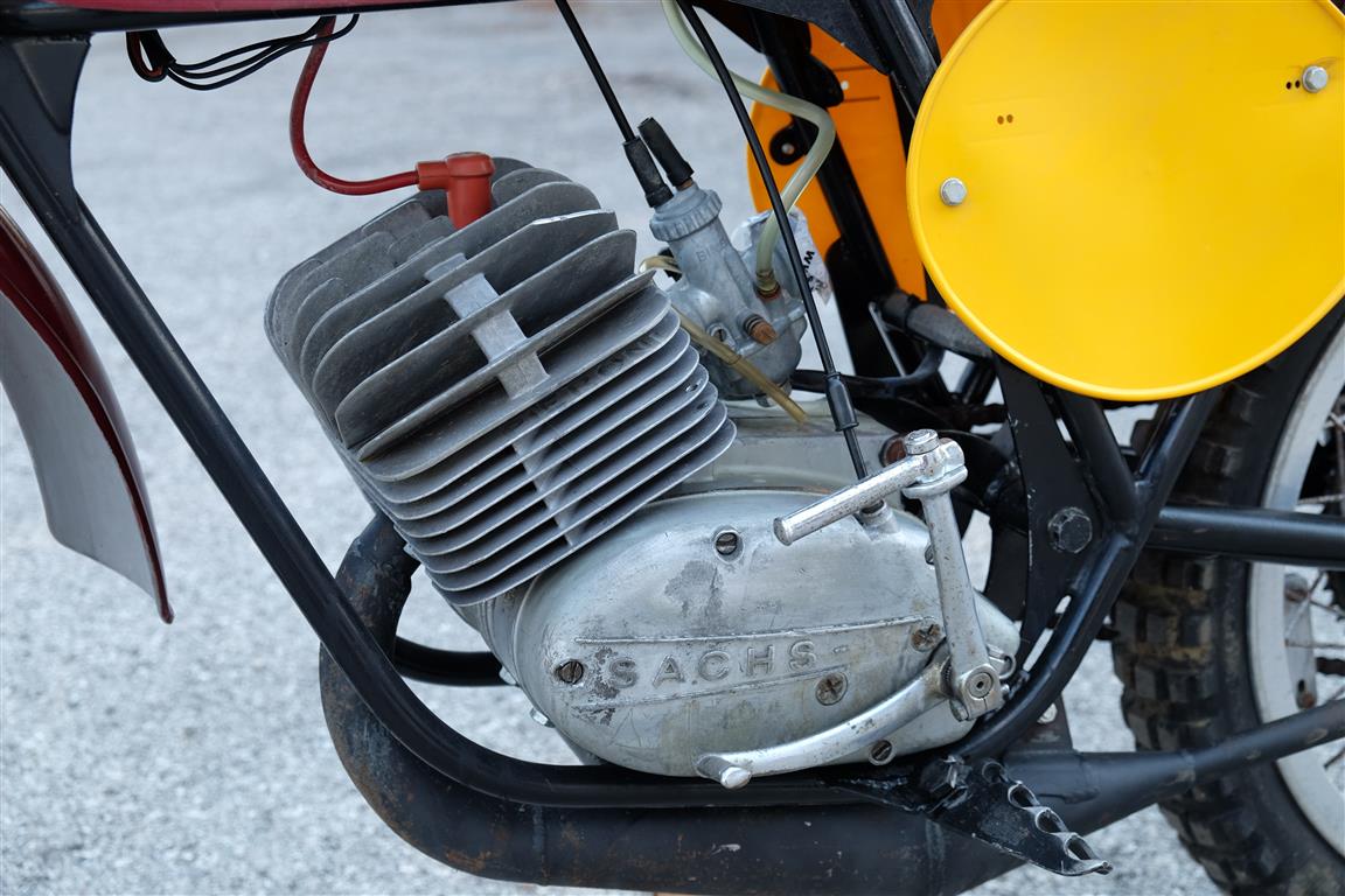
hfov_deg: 40.3
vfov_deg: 27.5
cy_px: 448
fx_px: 1831
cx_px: 672
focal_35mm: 49
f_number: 4.5
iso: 200
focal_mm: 32.9
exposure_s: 1/150
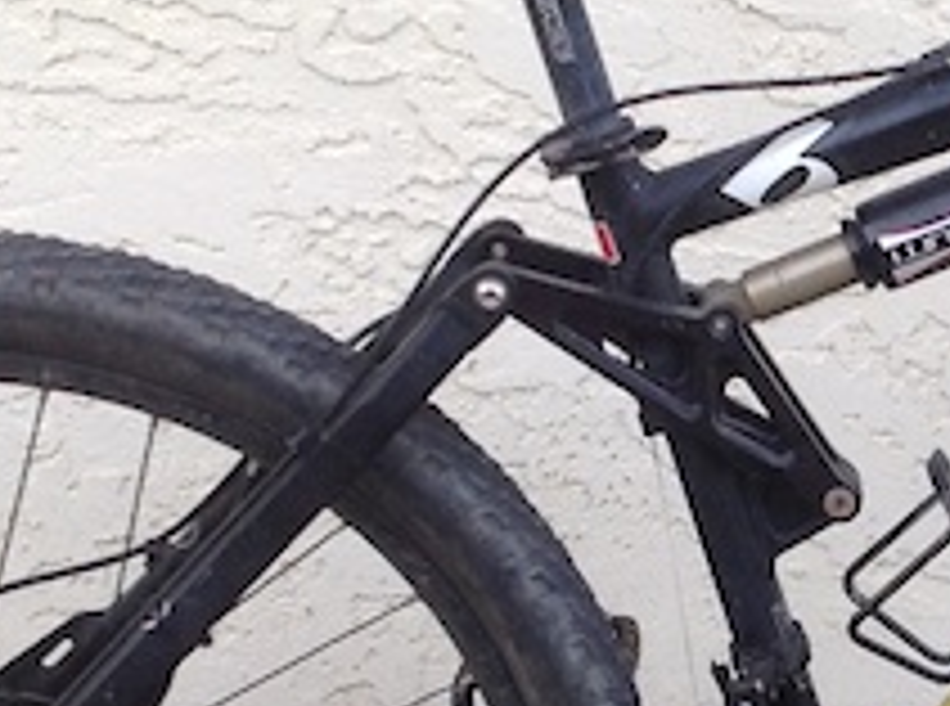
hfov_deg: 14.6
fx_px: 3640
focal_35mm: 133
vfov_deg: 11.1
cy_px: 535
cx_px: 1018
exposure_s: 1/40
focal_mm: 4.28
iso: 64
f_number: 2.4
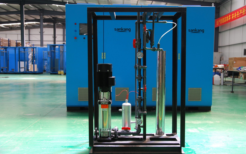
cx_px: 124
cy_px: 79
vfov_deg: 34.4
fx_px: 248
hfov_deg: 52.7
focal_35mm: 37
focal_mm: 24
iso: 200
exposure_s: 1/50
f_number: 3.5
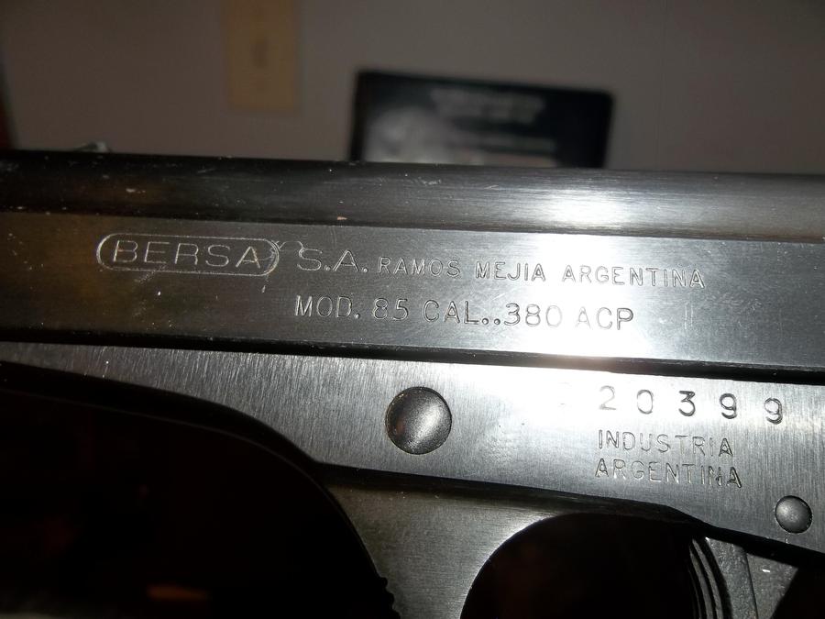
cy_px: 310
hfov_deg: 65.3
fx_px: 643
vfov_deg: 51.4
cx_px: 412
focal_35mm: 27
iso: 80
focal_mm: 4.9
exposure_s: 1/30
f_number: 3.5
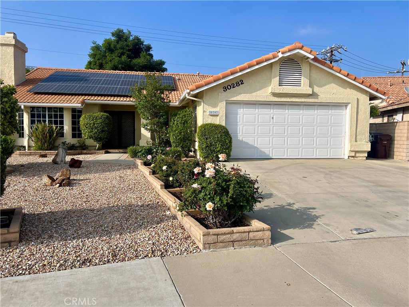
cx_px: 204
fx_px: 307
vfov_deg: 53.1
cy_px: 154
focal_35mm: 26
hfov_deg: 67.3
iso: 50
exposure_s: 1/5882
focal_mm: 5.7
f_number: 1.5
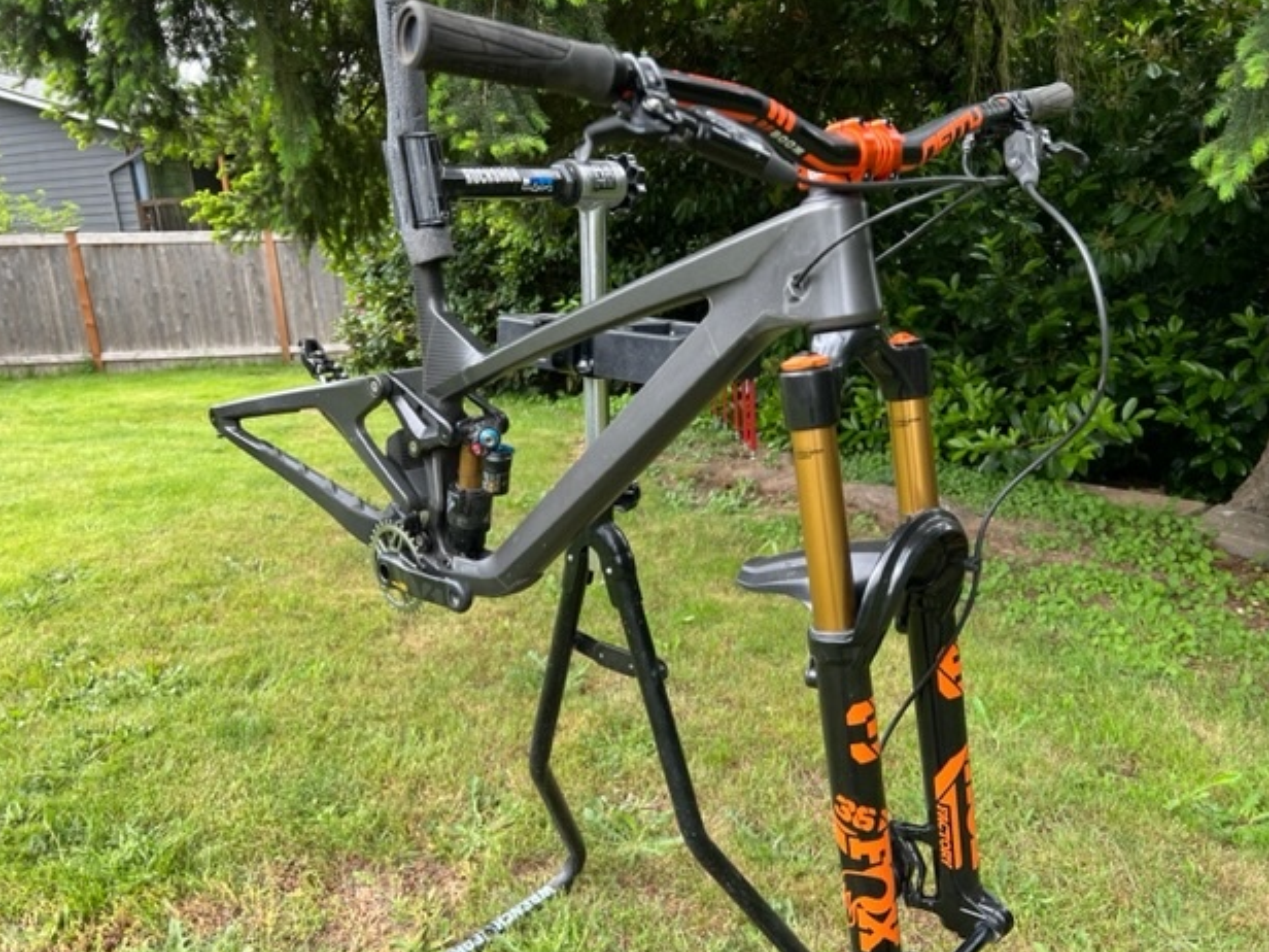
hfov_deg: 65.3
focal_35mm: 27
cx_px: 645
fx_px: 990
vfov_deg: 51.4
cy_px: 480
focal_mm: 5.7
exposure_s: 1/126
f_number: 1.5
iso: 32
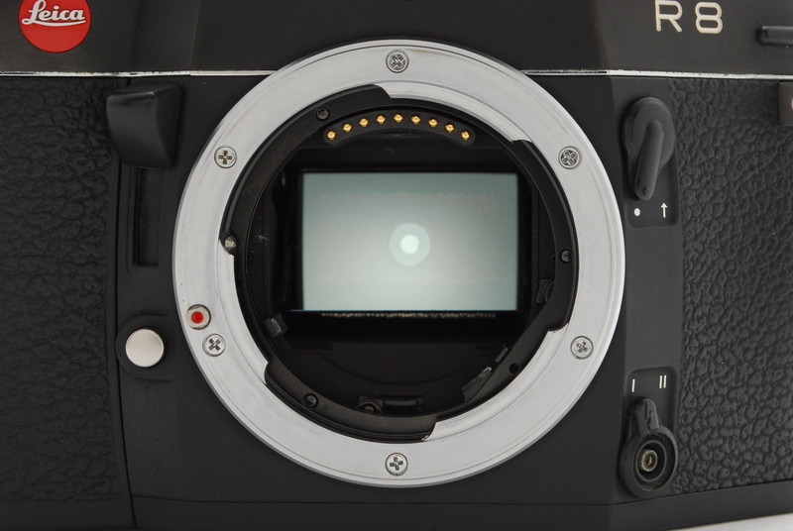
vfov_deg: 16.6
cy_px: 266
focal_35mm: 82
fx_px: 1820
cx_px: 396
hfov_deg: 24.6
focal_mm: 55
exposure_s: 1/100
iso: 500
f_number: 10
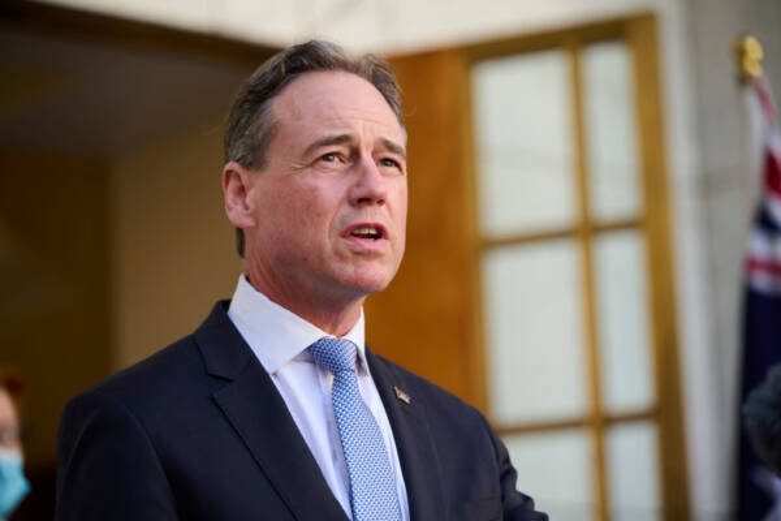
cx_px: 390
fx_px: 2929
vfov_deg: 10.2
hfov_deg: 15.2
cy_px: 260
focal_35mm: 135
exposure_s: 1/640
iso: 400
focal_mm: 135
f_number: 3.2
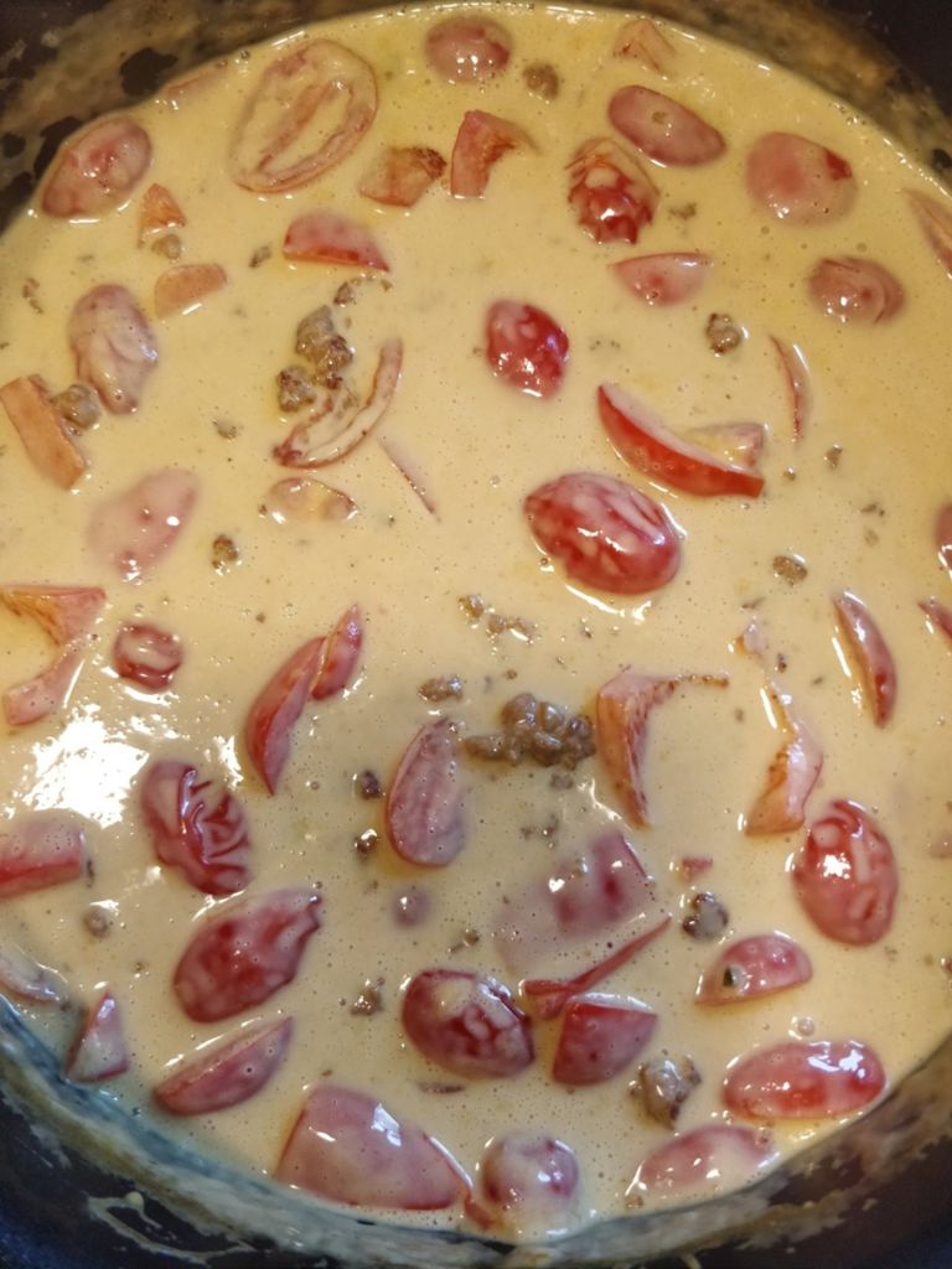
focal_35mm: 24
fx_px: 880
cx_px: 476
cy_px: 634
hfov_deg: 56.8
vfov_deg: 71.6
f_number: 1.7
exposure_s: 1/50
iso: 1000
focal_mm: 4.1
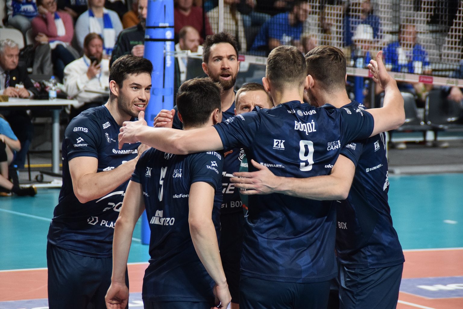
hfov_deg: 6.9
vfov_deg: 4.6
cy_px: 154
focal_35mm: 300
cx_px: 232
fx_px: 3858
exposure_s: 1/500
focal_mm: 200
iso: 2500
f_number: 6.3
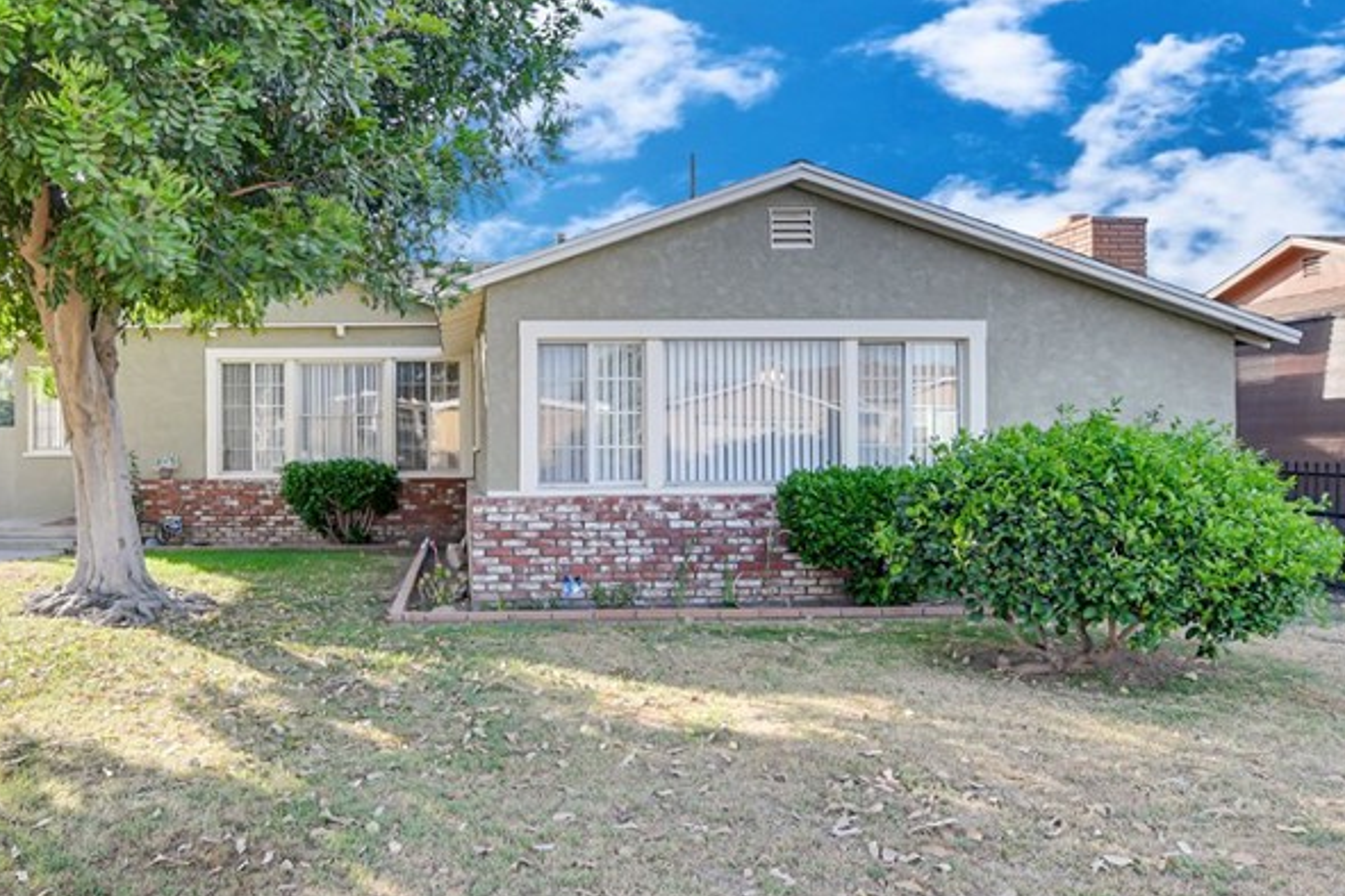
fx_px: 971
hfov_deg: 67.9
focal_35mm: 26
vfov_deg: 49.5
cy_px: 426
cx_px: 473
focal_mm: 10
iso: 800
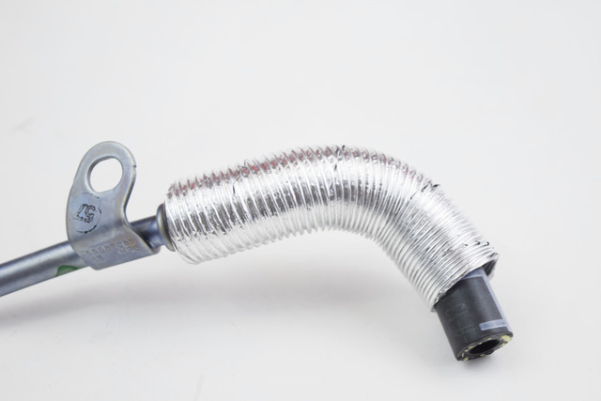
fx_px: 1152
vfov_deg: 19.7
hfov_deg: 29.2
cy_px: 200
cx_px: 300
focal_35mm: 69
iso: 900
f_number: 5
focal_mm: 46
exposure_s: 1/60
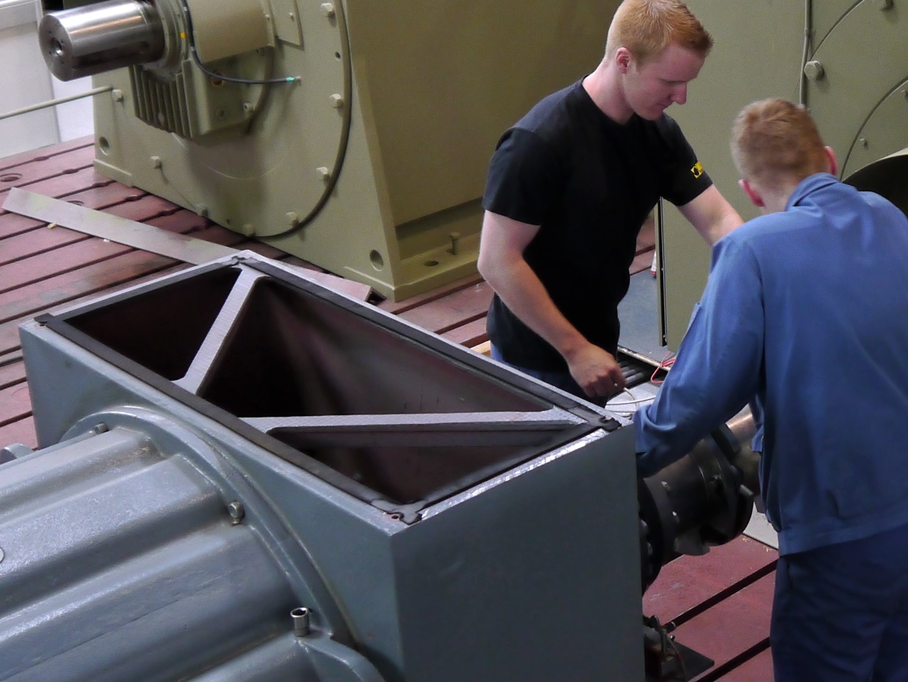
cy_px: 147
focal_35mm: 67
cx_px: 840
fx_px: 1758
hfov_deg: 27.8
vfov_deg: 21.7
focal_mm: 14
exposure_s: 1/60
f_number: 3.5
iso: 640
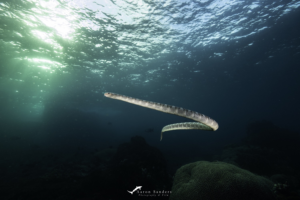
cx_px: 150
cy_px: 100
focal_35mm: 16
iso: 400
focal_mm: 16
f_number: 5.6
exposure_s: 1/200
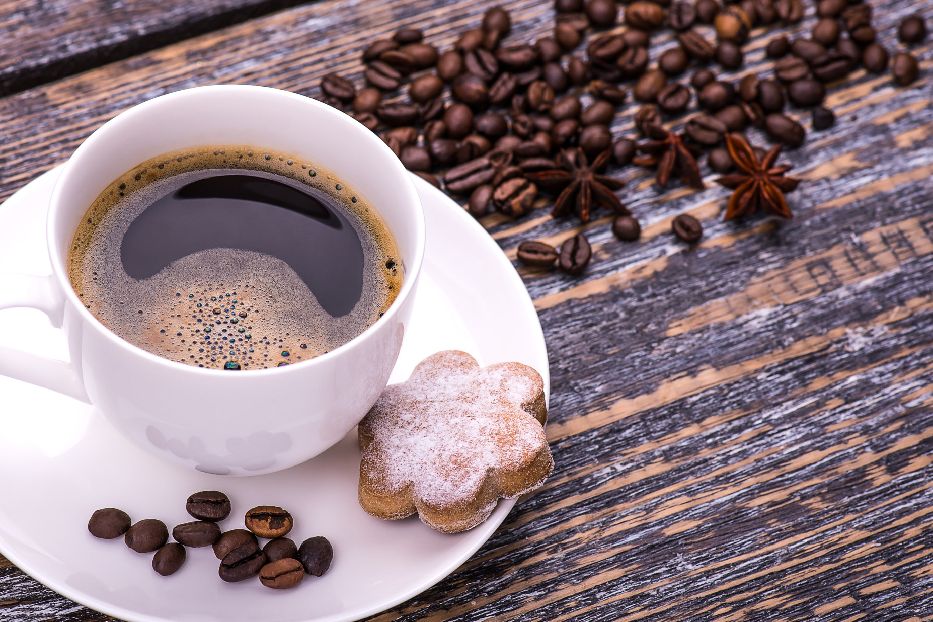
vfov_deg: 11.8
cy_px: 283
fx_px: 3006
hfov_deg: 17.6
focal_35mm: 116
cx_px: 429
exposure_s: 1/125
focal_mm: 105
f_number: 11
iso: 100
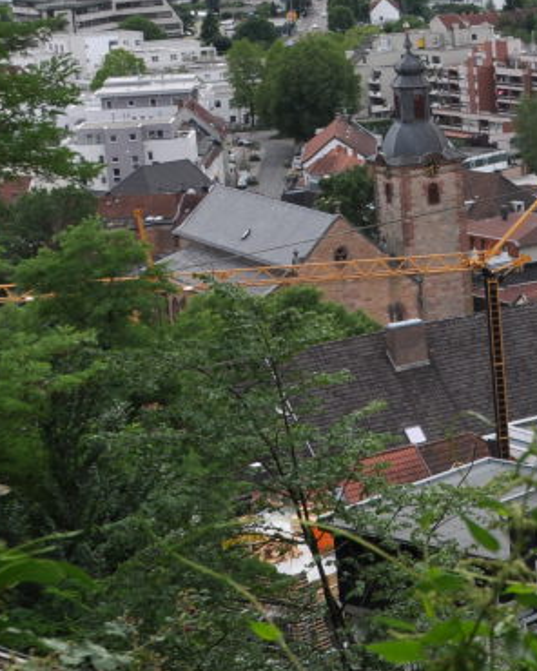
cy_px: 198
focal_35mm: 107
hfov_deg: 12.7
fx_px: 2126
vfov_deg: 17.9
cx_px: 1054
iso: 200
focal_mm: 22
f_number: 9
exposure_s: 1/320
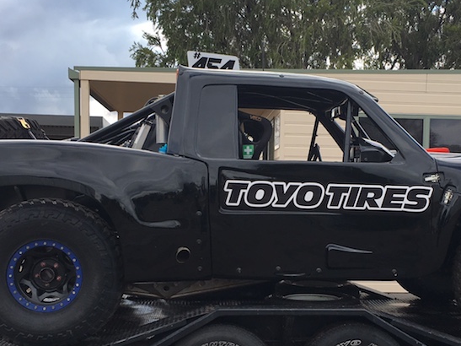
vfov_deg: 27.4
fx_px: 706
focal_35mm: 53
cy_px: 224
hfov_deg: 36.1
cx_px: 273
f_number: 2.2
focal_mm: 4.15
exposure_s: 1/718
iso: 25
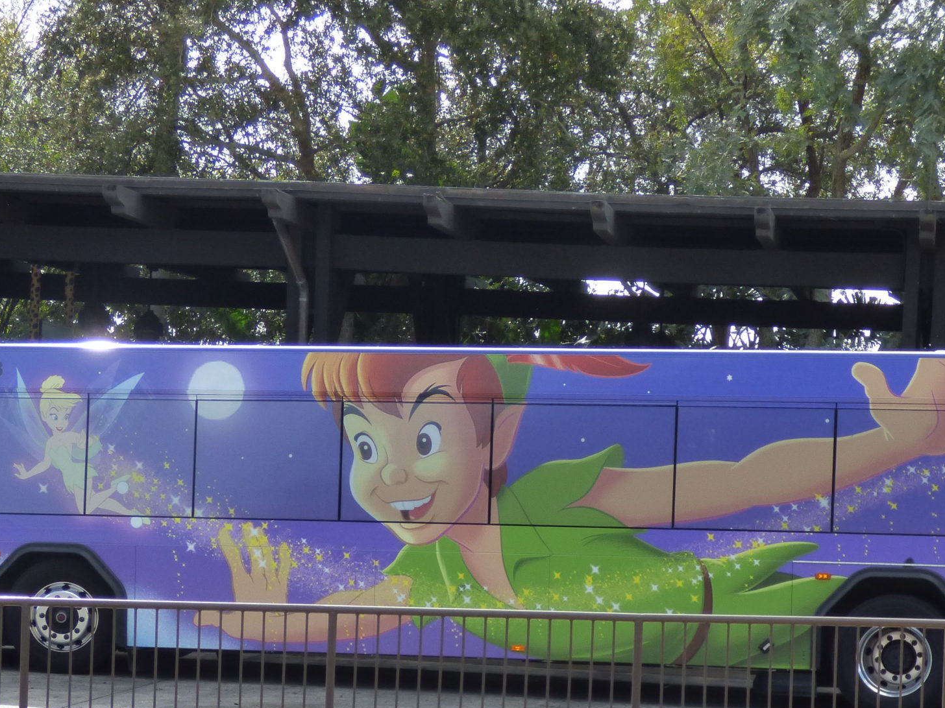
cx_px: 603
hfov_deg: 19.2
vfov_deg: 14.4
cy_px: 580
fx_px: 2785
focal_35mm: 102
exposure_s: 1/640
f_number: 4
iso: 160
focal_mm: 9.92
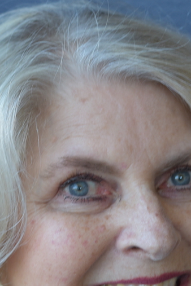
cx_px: 82
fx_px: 1058
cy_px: 285
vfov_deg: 15.2
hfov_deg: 10.3
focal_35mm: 133
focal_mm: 50
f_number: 4
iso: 450
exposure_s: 1/60
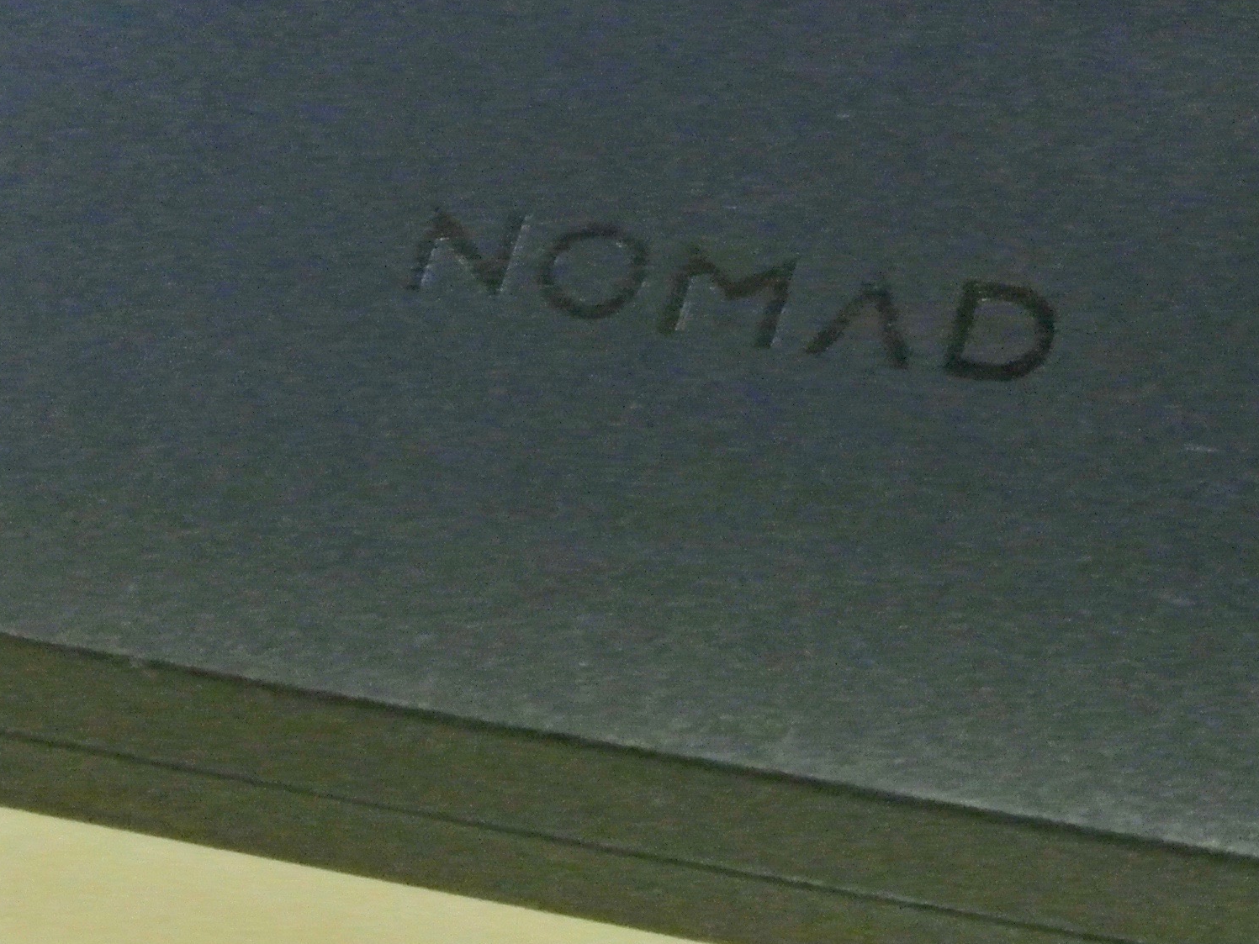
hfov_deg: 15.5
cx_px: 782
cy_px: 334
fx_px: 4619
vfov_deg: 11.7
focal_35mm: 127
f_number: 4.8
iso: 3200
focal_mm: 18.9
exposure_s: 1/20
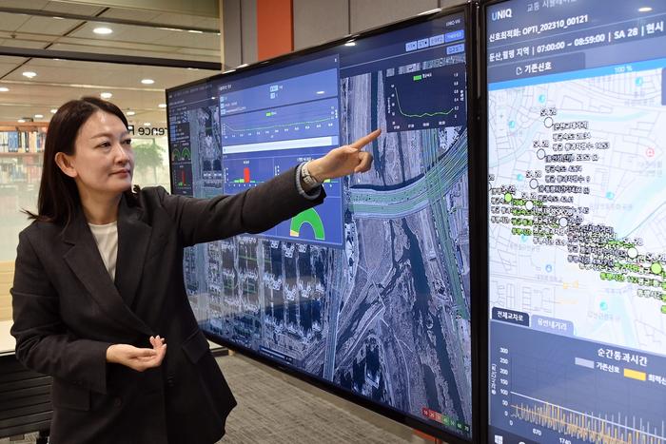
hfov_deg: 53.1
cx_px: 333
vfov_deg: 36.9
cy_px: 222
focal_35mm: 36
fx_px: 666
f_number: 4.5
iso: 1250
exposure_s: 1/60
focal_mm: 24
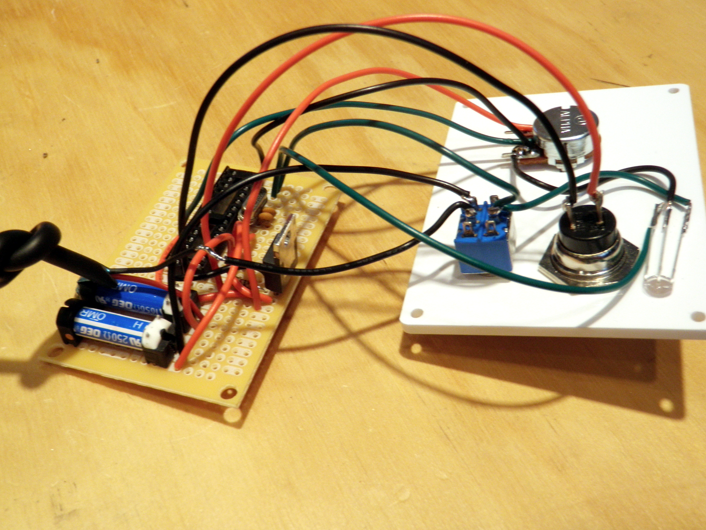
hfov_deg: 50.1
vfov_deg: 38.7
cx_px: 352
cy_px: 266
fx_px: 755
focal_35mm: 37
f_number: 4.1
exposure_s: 1/40
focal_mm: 6.53
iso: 125
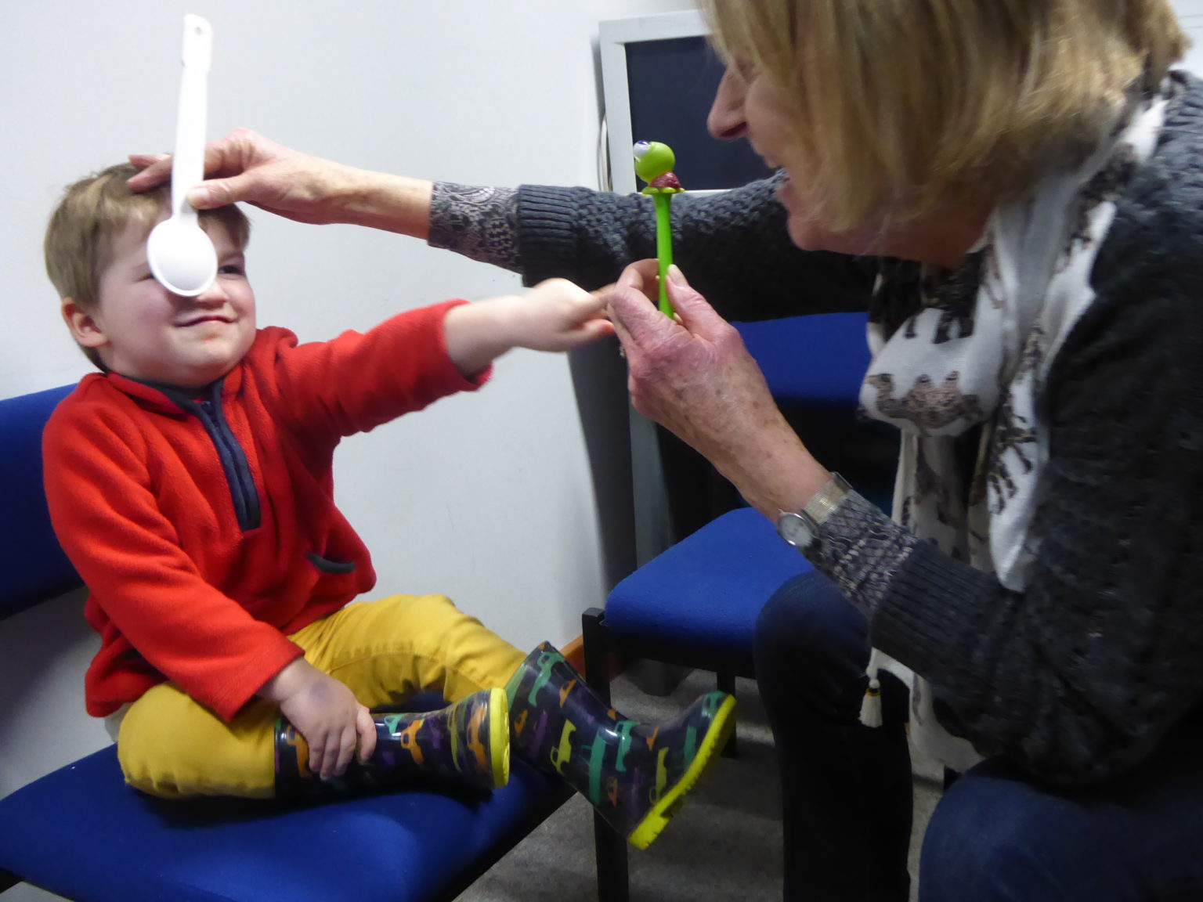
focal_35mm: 34
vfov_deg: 41.8
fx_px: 1182
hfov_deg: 54.0
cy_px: 451
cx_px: 602
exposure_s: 1/30
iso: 800
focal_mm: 5.8
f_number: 3.6
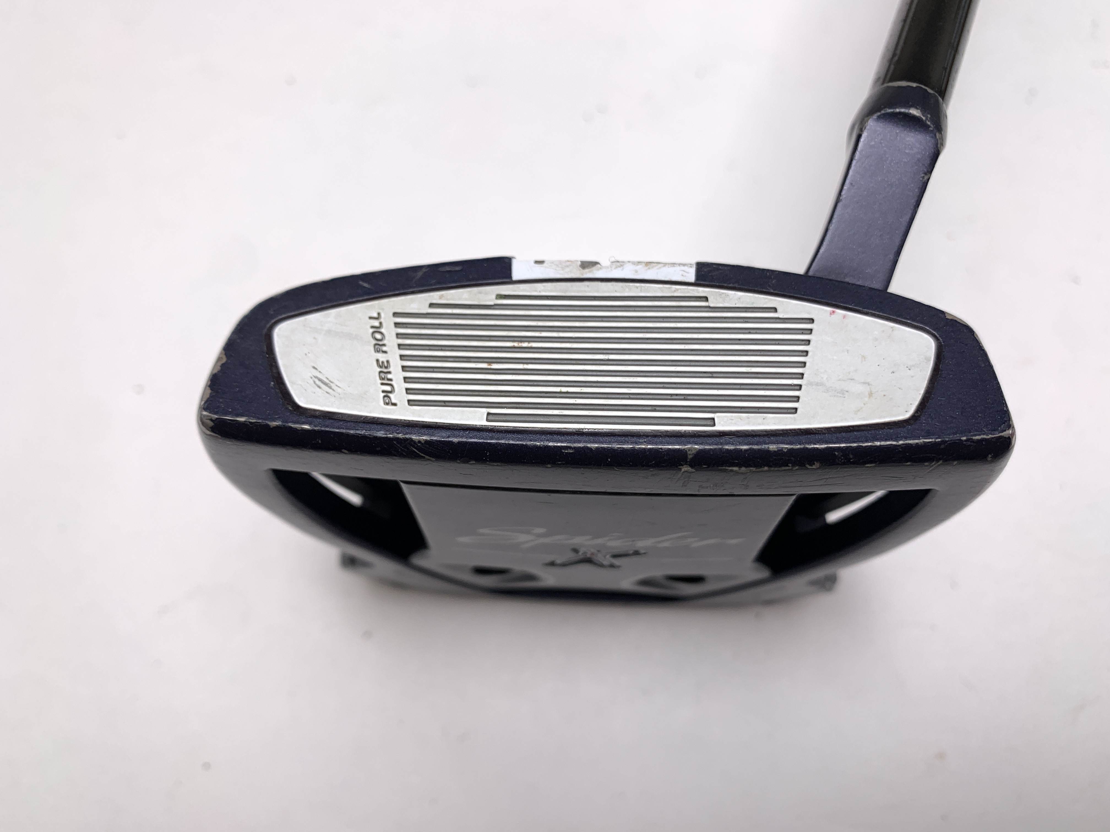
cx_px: 555
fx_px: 834
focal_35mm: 26
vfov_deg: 53.1
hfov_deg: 67.3
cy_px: 416
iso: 25
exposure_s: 1/431
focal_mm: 4.25
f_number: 1.8
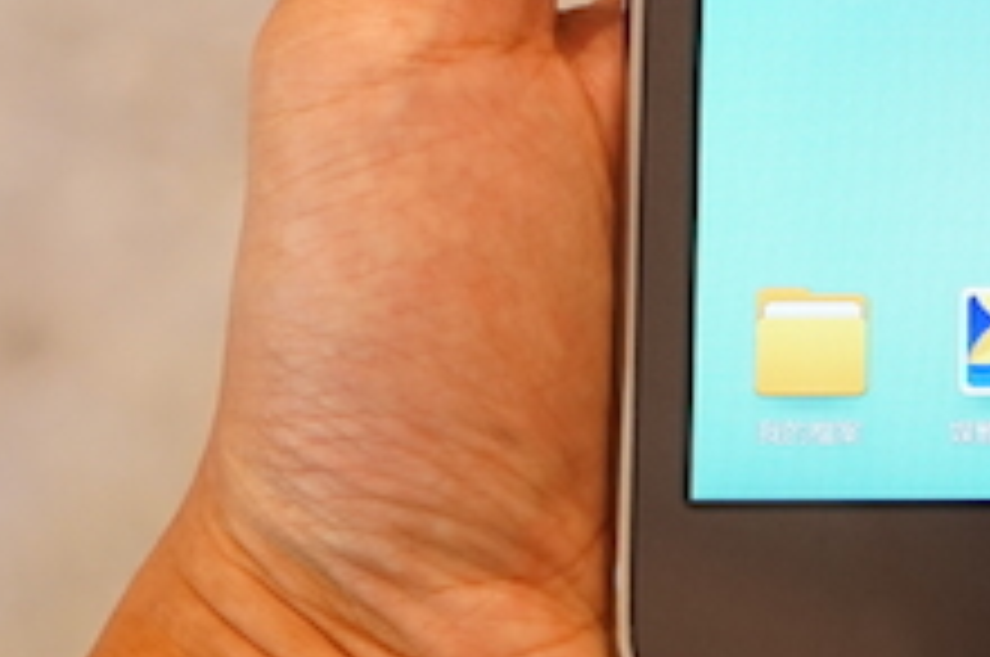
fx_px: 3899
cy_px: -286
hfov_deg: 13.8
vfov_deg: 9.4
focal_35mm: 142
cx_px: 1386
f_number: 4.5
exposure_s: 1/100
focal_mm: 39
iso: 800
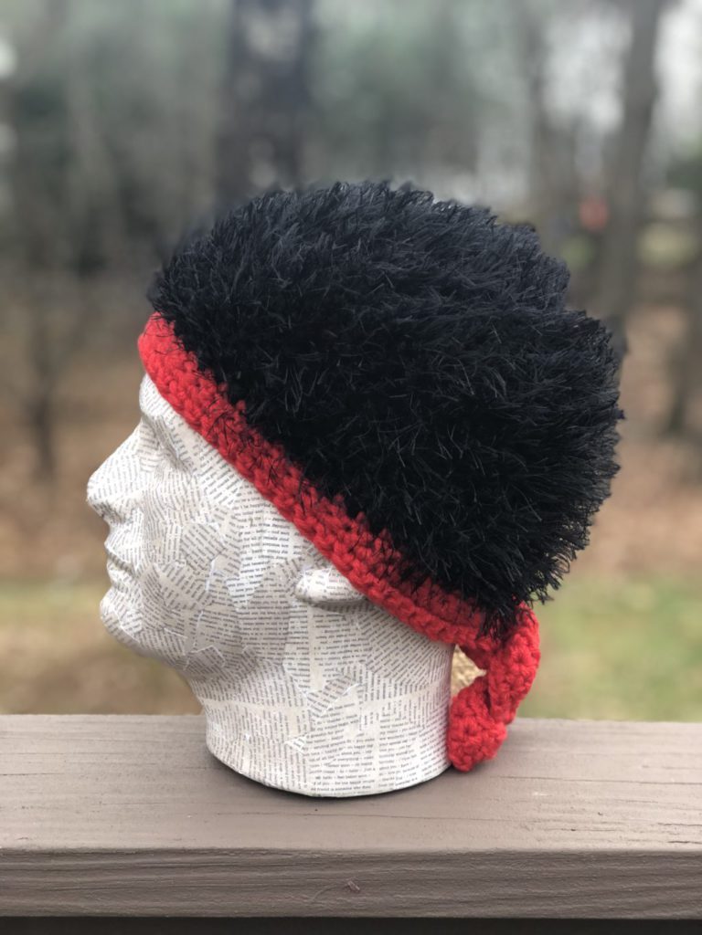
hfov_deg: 25.7
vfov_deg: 33.8
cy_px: 468
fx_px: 1541
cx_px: 351
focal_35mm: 57
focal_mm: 6.6
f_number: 2.8
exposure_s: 1/30
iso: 32
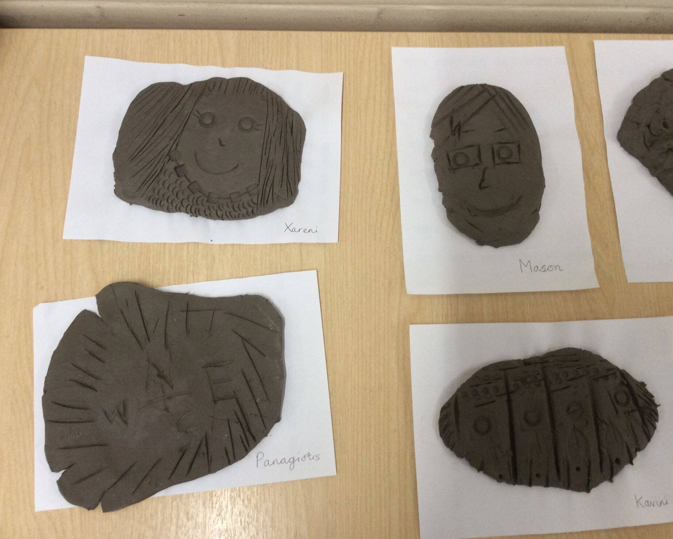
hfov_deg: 52.8
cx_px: 363
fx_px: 677
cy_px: 266
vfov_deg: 43.4
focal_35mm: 34
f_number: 2.4
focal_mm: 3.3
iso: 80
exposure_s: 1/25
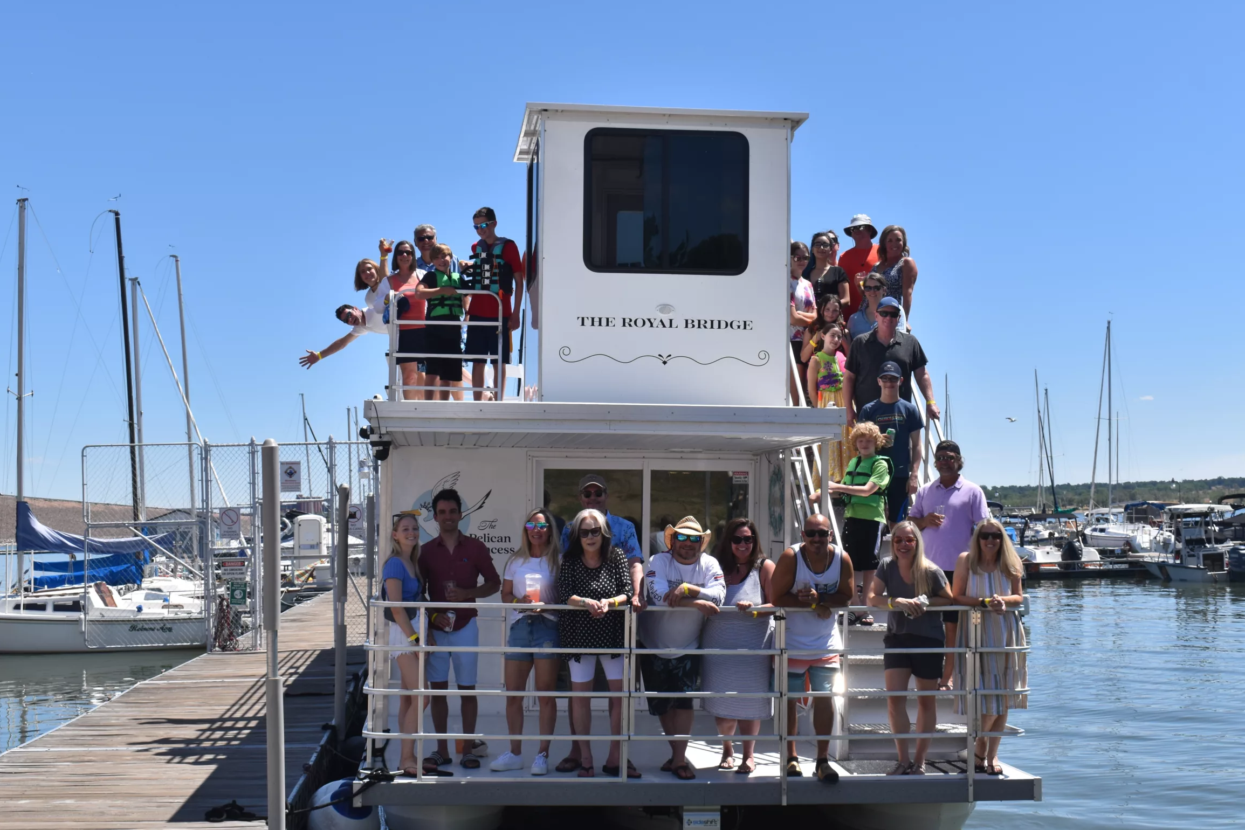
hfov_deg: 38.5
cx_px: 636
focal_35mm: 52
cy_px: 438
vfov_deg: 26.2
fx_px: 1783
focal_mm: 31
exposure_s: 1/500
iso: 200
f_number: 11
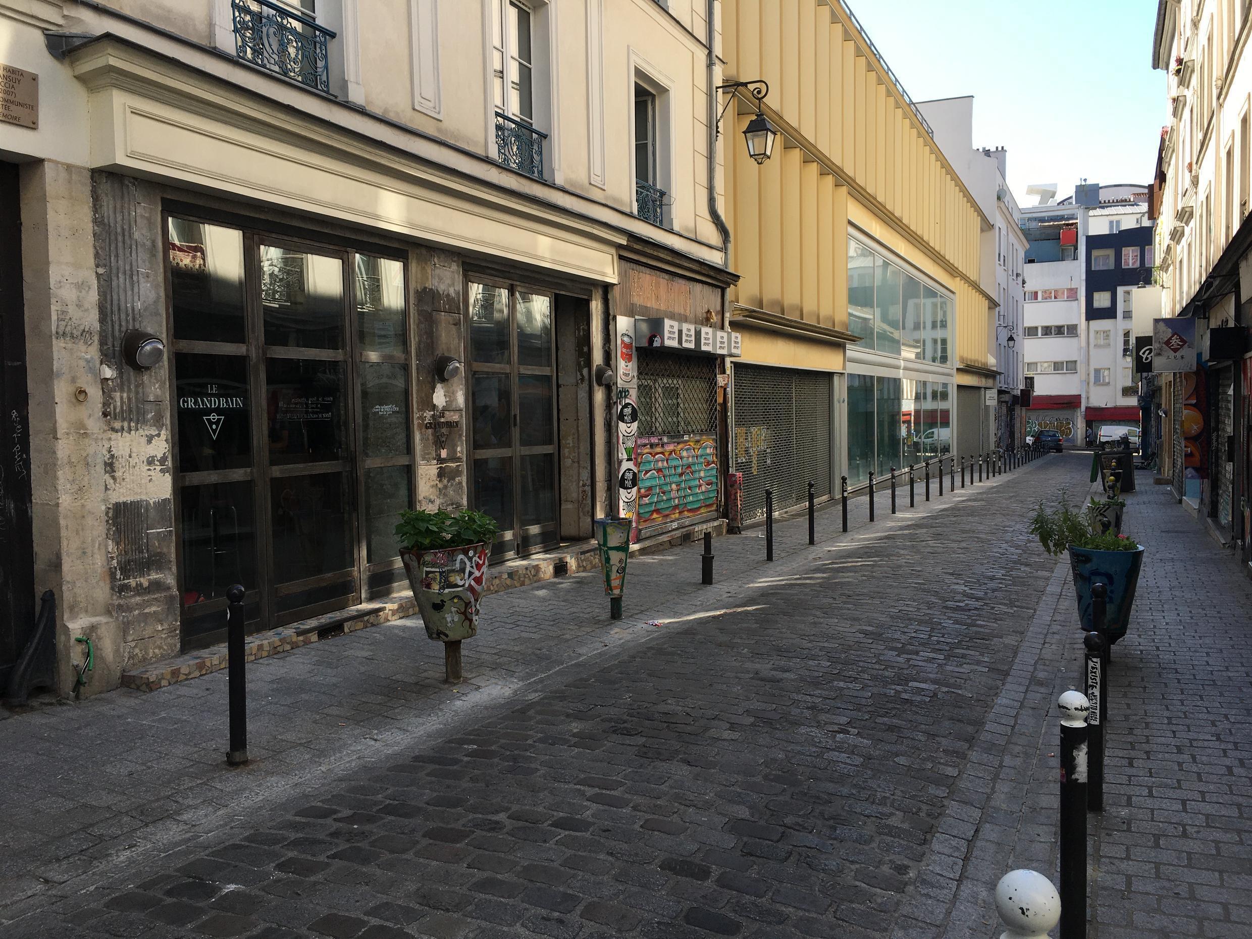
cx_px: 626
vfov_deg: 48.2
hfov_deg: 61.7
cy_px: 470
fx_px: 1049
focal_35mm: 29
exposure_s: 1/475
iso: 25
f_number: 2.2
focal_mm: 4.15
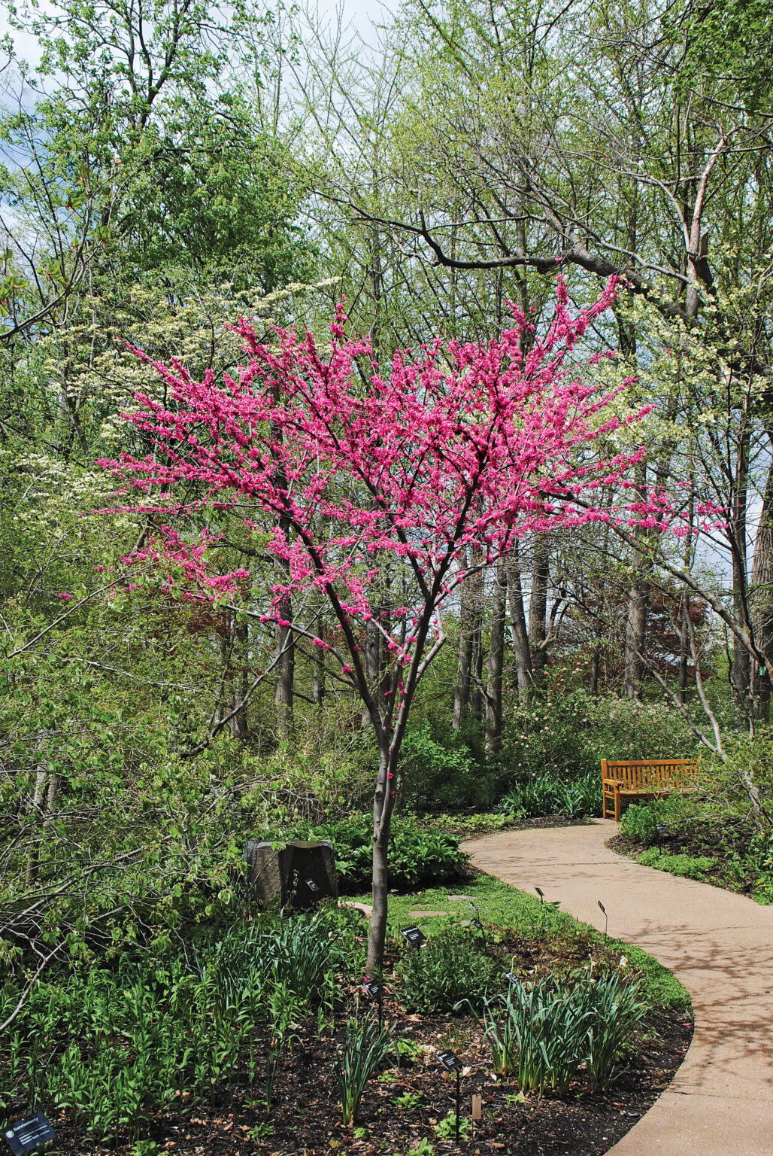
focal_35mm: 40
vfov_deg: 47.9
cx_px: 386
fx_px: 1301
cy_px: 578
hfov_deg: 33.1
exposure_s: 1/250
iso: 100
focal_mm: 27
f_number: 8
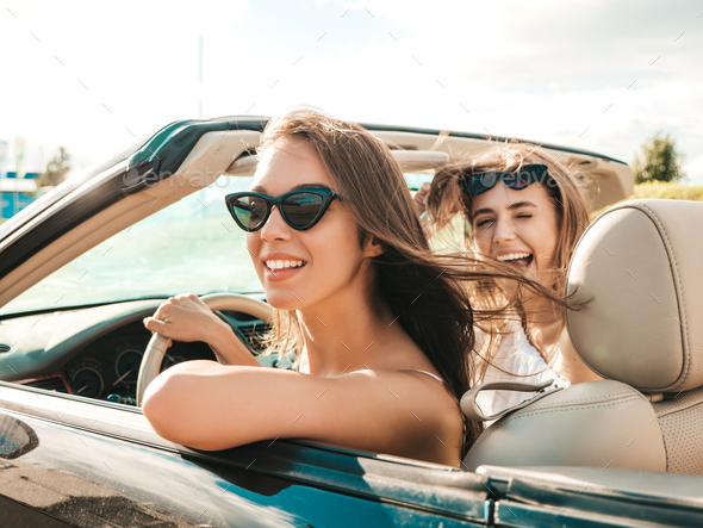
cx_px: 352
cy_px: 264
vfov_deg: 31.5
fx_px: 935
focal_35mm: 46
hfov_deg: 41.2
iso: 100
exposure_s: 1/320
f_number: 3.2
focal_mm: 23
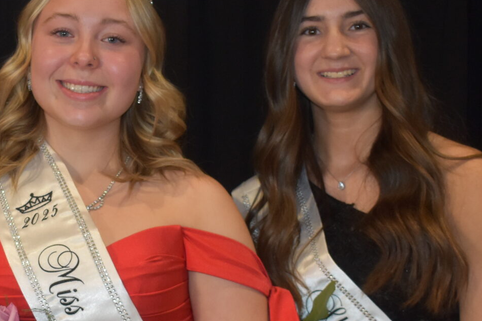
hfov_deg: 18.5
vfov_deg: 12.4
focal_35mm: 109
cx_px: 69
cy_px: 280
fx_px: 1464
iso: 1000
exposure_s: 1/125
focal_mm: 27
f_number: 4
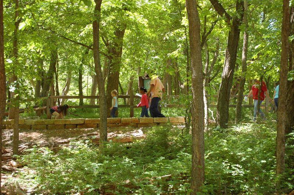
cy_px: 98
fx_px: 673
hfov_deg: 24.6
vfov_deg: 16.5
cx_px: 147
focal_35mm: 82
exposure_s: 1/100
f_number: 5.6
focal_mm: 55
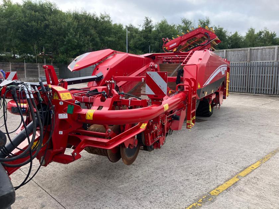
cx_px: 140
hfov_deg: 63.4
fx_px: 226
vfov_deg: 49.7
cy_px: 104
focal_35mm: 28
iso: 32
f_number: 1.8
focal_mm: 3.99
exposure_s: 1/694
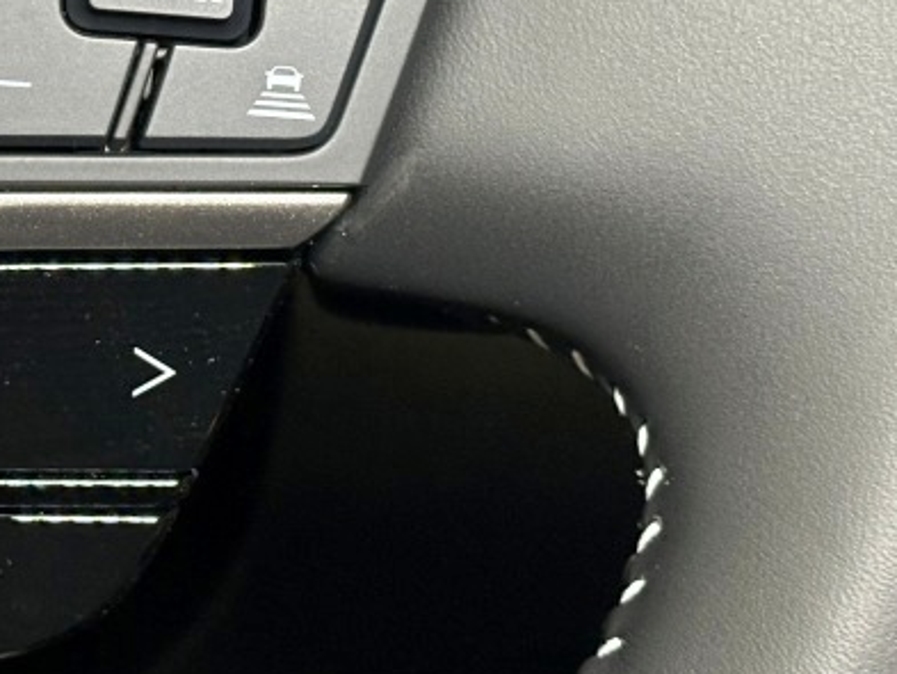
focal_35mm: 125
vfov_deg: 11.7
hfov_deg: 15.7
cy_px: -98
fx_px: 3240
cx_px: 247
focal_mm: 6.86
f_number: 1.78
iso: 400
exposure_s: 1/40
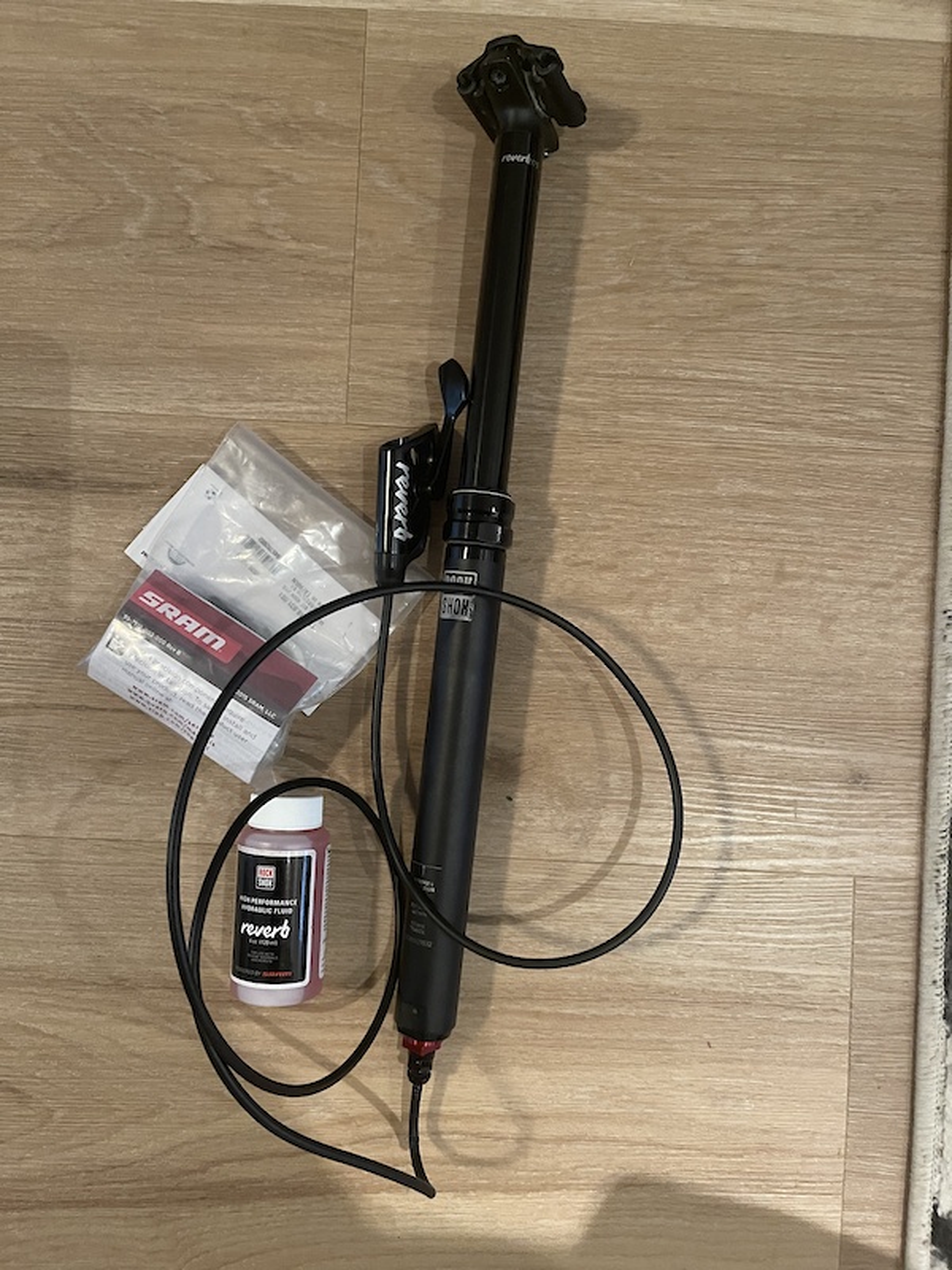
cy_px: 635
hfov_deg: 53.1
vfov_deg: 67.3
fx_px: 953
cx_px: 476
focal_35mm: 26
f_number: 1.6
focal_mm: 5.1
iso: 640
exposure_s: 1/40
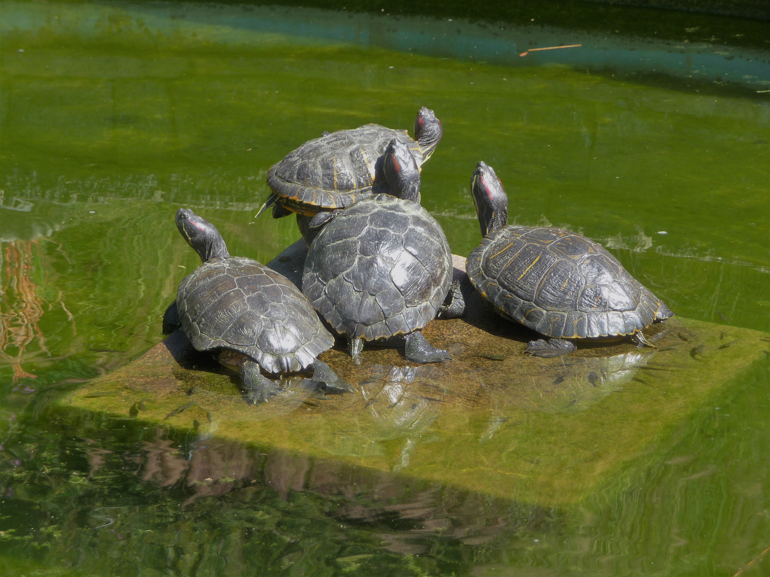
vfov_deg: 10.1
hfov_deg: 13.4
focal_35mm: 147
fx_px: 3270
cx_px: 385
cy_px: 288
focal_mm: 25.2
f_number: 4.8
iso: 100
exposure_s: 1/200
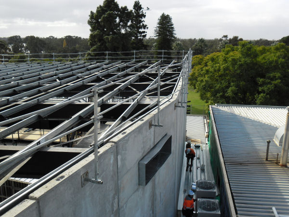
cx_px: 144
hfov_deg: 50.1
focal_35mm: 37
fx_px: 309
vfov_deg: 38.7
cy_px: 108
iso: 80
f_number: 4
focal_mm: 6.6
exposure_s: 1/304
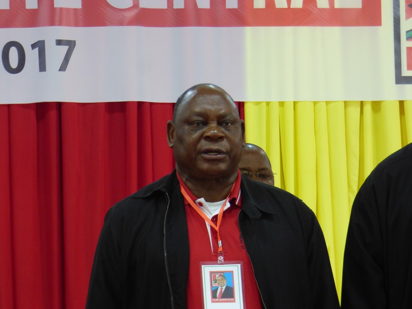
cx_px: 206
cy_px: 154
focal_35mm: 226
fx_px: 2690
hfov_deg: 8.8
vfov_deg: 6.6
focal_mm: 36.77
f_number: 5.5
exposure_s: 1/5
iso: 400
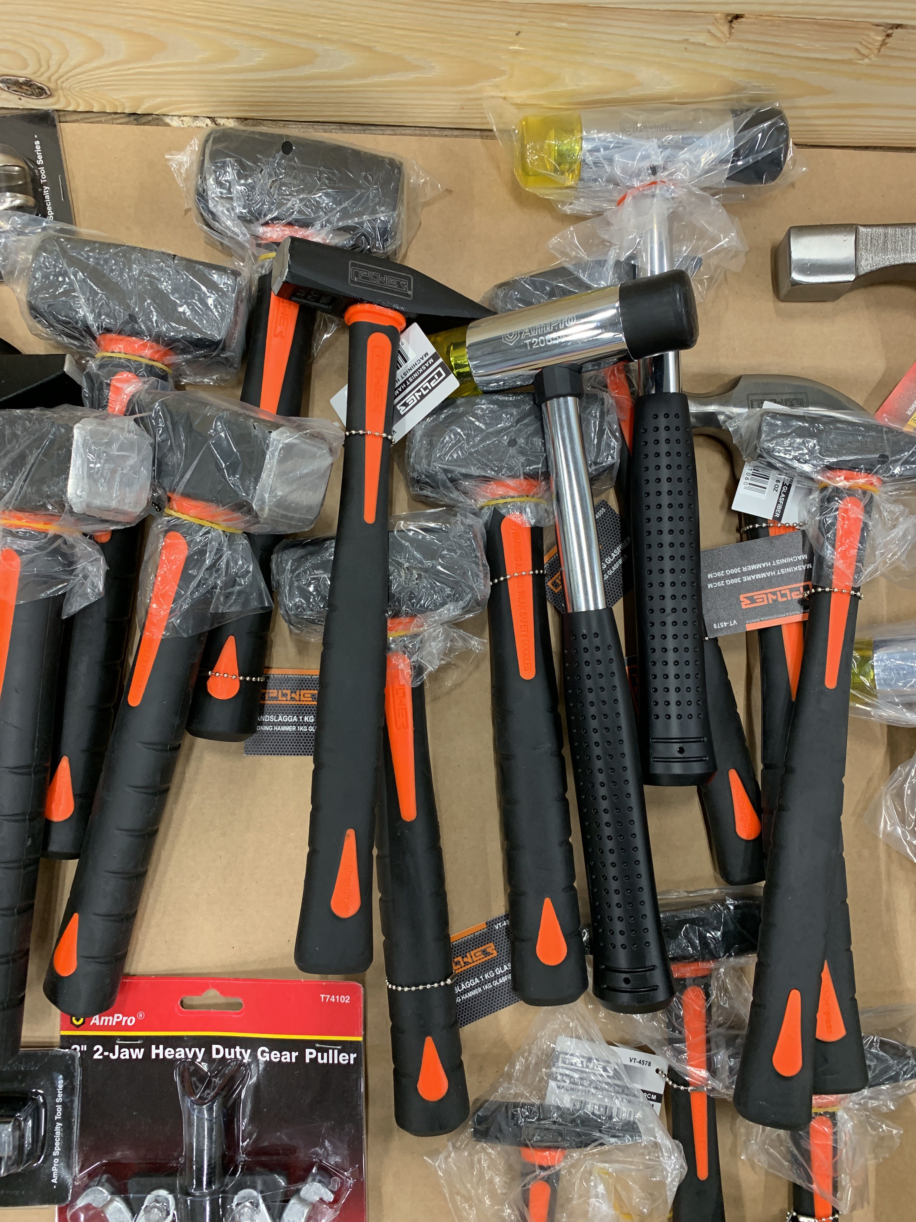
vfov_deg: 67.3
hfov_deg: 53.1
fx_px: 917
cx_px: 458
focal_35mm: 26
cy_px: 611
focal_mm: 4.25
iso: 160
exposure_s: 1/60
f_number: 1.8
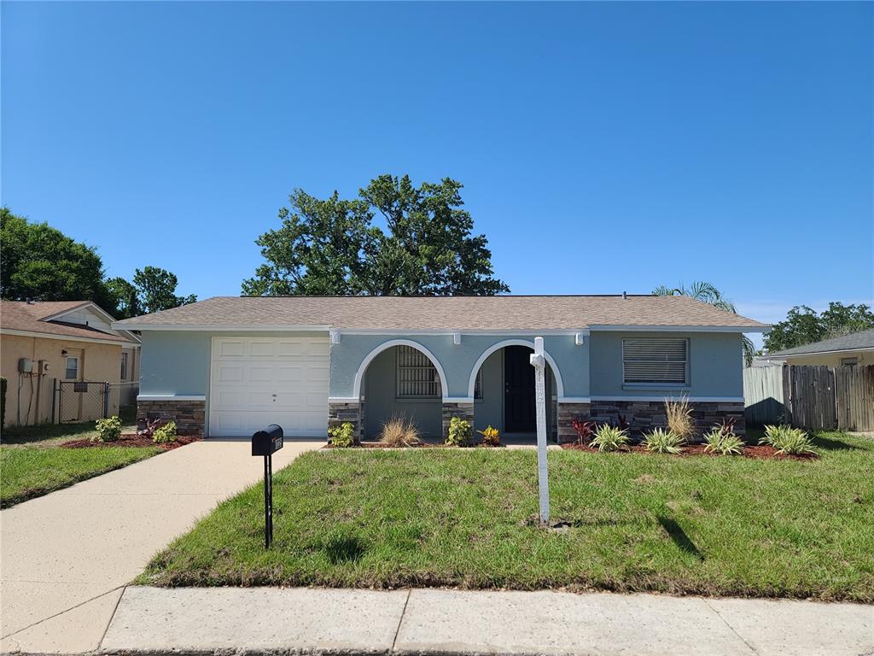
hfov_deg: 69.4
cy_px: 328
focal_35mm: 25
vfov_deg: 54.9
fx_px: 631
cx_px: 437
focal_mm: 7
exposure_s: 1/838
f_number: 1.8
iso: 16
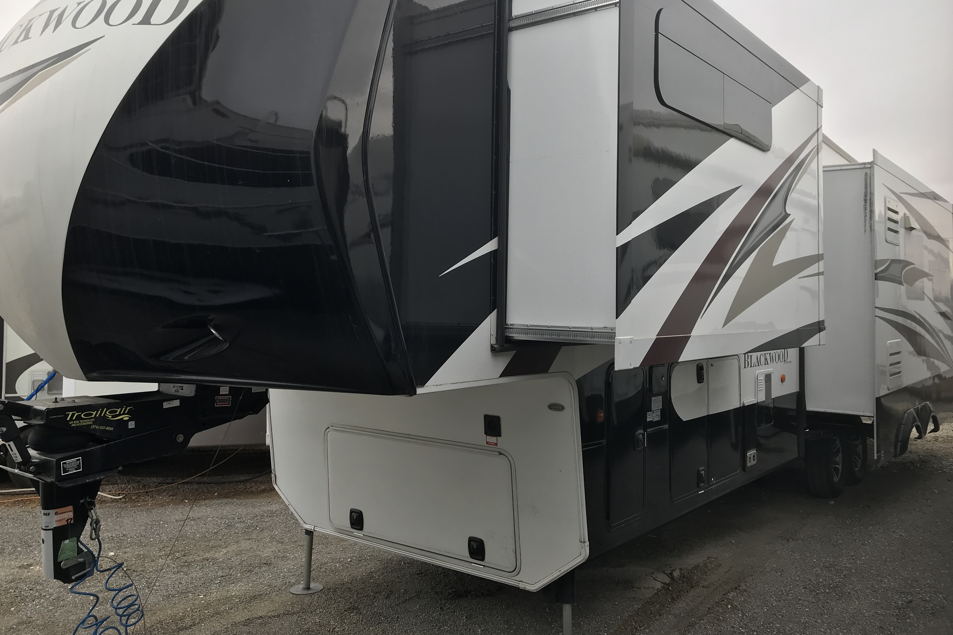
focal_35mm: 30
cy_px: 269
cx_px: 467
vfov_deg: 43.5
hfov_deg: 61.9
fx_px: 794
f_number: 1.8
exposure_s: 1/443
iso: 20
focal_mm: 3.99
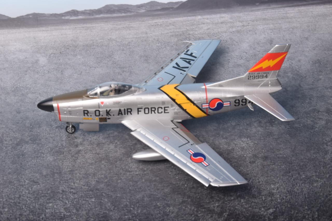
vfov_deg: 13.0
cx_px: 166
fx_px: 968
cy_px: 110
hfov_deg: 19.5
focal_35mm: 105
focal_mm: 70
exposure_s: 1/200
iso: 200
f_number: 11
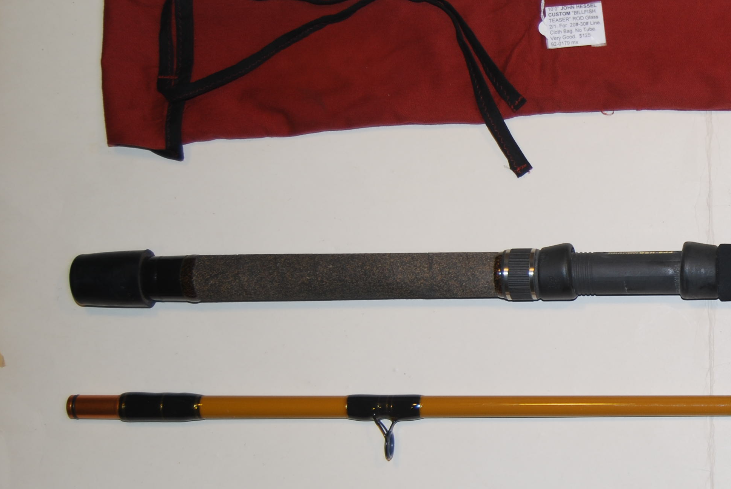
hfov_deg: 24.8
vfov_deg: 17.5
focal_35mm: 78
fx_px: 1586
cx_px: 724
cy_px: 289
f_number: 4.2
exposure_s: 1/60
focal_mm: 26
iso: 100
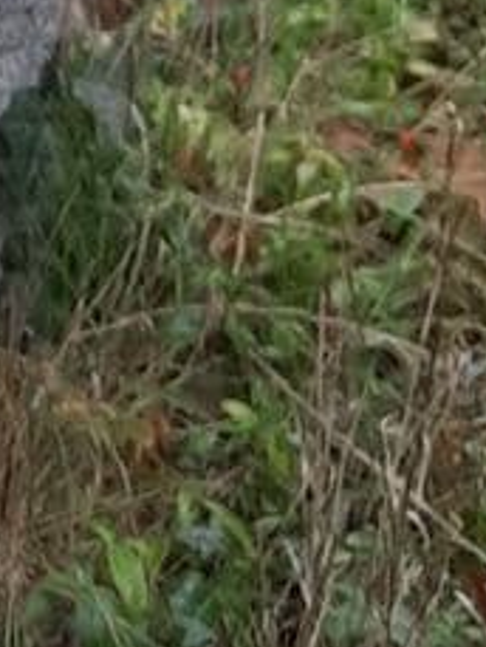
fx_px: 2450
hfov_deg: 9.9
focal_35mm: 131
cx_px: -692
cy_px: -551
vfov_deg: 13.4
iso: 106
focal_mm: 4.6
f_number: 2
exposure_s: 1/50
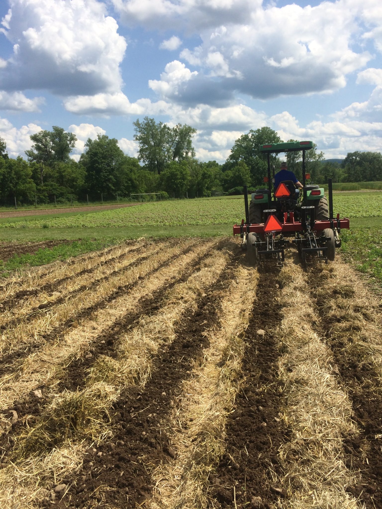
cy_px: 254
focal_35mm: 29
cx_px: 191
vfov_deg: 61.7
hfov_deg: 48.2
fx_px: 427
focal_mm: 4.15
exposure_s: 1/3165
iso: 32
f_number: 2.2
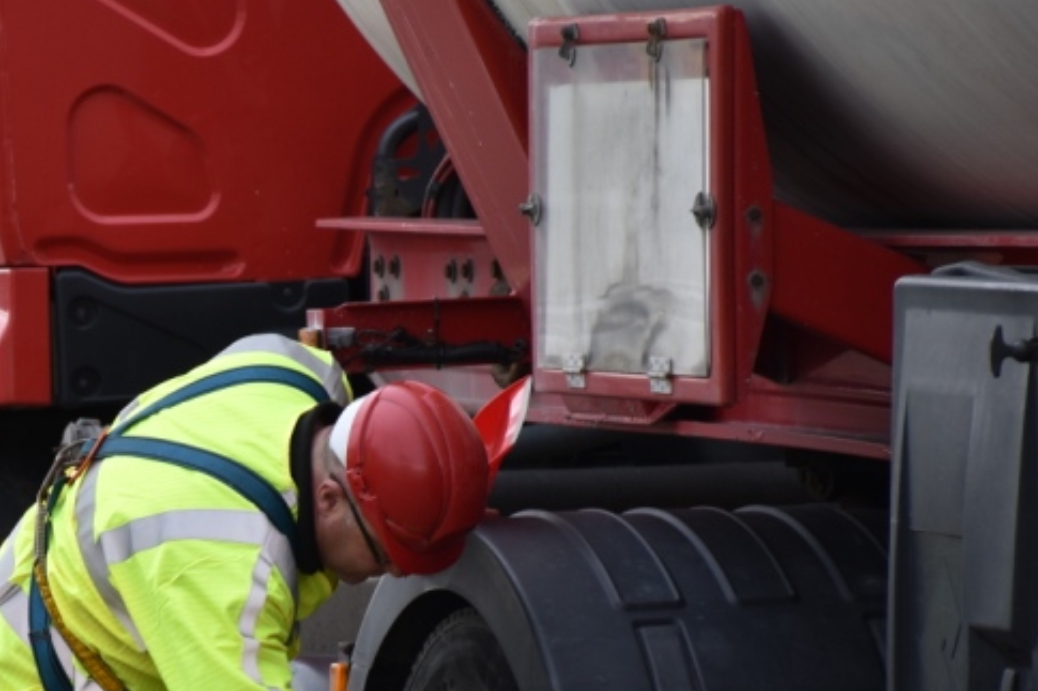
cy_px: 662
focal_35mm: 301
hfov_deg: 6.8
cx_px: 43
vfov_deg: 4.6
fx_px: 8677
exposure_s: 1/100
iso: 125
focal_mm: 95
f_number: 5.6
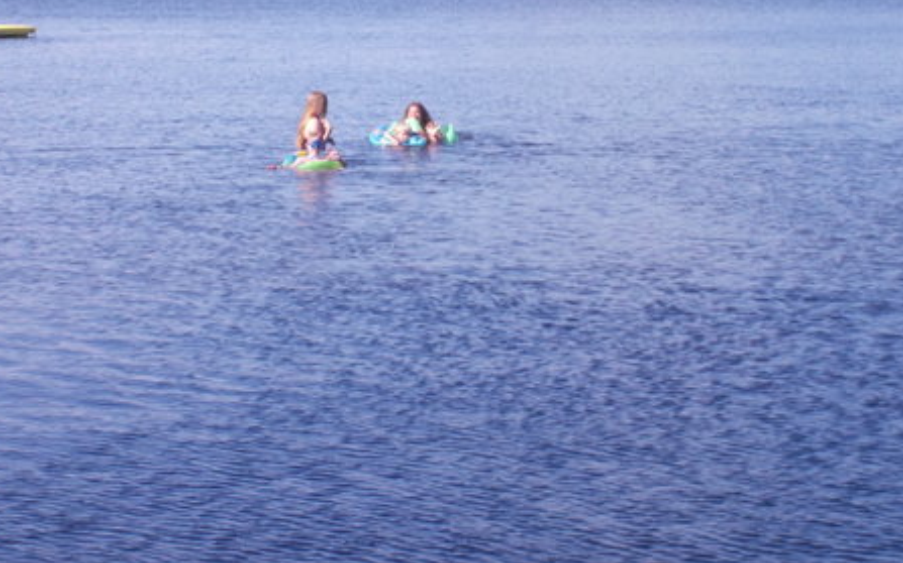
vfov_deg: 11.9
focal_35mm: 110
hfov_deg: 18.9
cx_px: 415
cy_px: 161
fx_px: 2706
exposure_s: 1/125
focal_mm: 12.3
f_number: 5.9
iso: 80
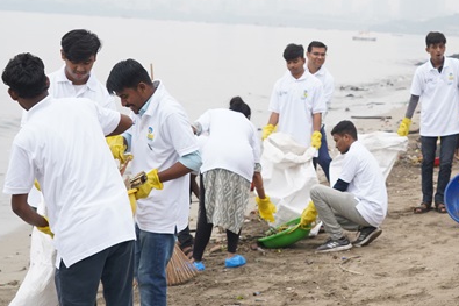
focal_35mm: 93
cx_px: 331
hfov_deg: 21.8
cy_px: 152
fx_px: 1185
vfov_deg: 14.7
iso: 250
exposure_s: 1/125
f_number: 5.6
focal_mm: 49
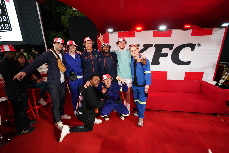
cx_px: 114
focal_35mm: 16
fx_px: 102
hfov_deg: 96.7
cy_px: 76
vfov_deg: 73.8
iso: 1000
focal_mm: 16
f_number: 2.8
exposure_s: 1/250
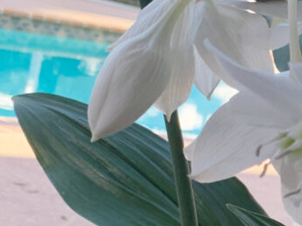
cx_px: 428
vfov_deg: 12.7
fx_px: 1012
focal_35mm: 116
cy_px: 187
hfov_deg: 15.8
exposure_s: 1/198
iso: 25
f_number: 1.8
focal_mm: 4.2
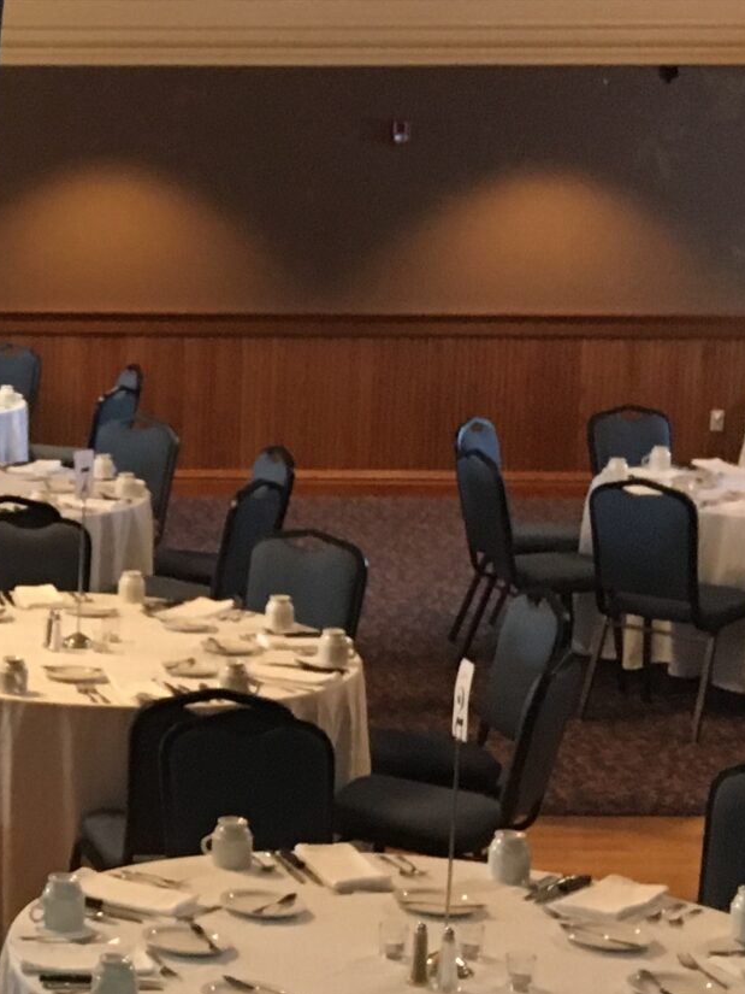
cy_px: 404
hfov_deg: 14.9
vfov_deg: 21.7
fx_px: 2582
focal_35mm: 90
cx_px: -457
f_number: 2.2
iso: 200
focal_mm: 4.15
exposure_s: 1/17
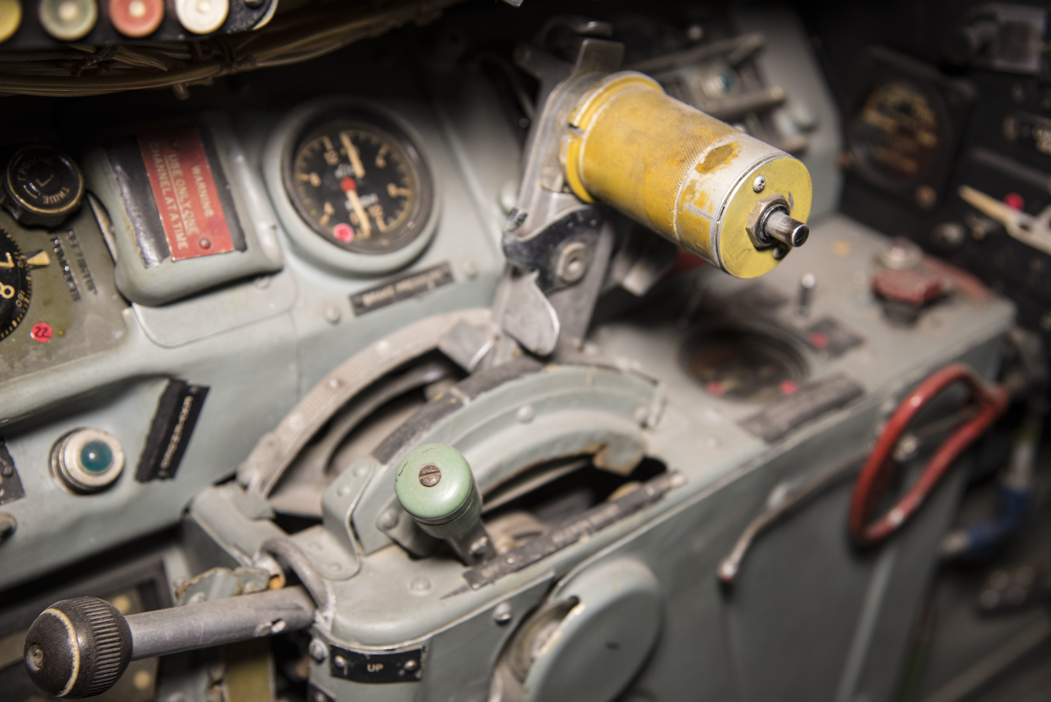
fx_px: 1460
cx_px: 526
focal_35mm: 50
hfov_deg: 39.6
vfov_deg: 27.0
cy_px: 351
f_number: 4.5
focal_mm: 50
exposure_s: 1/80
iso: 500
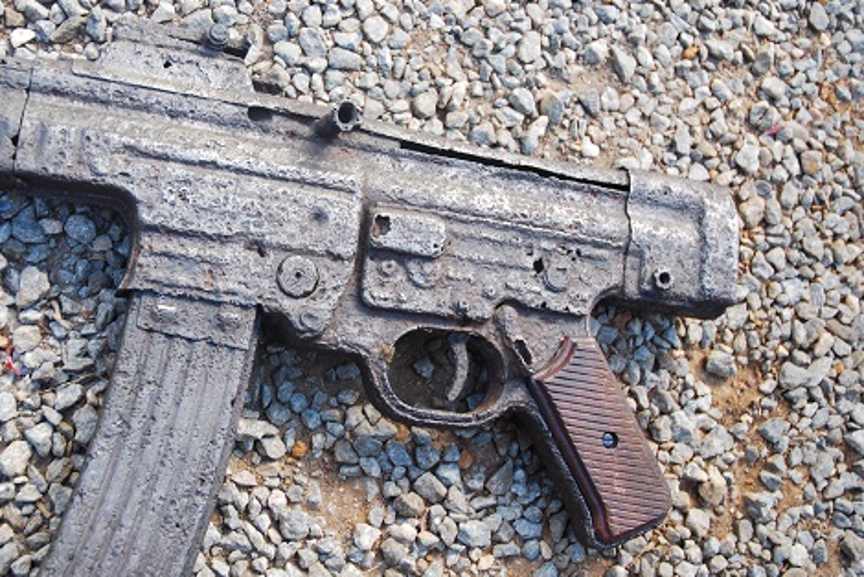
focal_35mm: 46
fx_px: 1105
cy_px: 288
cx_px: 314
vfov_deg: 29.3
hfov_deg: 42.3
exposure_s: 1/80
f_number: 4.5
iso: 200
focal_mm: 24
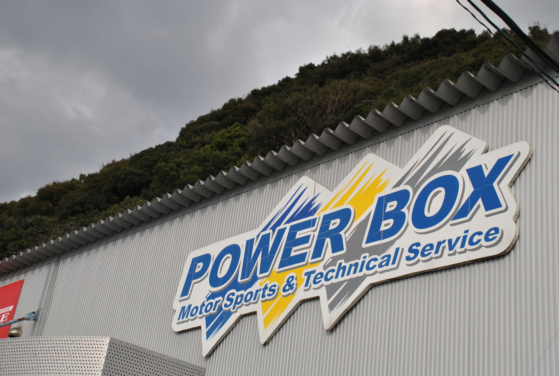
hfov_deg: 33.3
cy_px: 188
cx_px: 280
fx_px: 934
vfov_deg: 22.7
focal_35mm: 60
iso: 100
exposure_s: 1/250
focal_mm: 40
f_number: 8
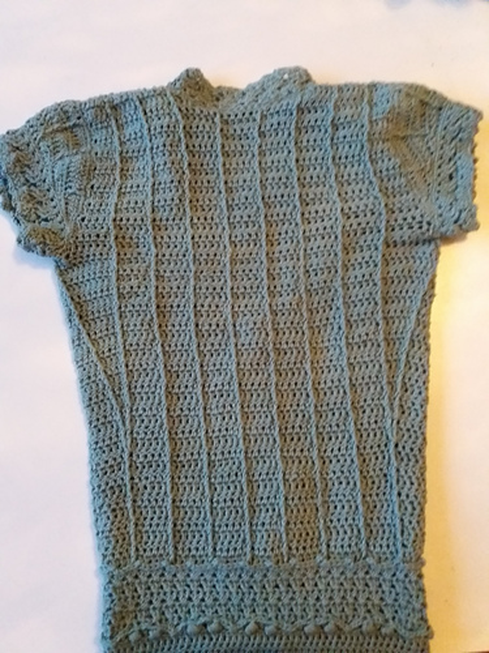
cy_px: 326
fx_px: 527
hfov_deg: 49.7
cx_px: 244
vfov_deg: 63.4
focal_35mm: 28
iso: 1000
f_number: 1.9
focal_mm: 3.7
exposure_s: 1/17
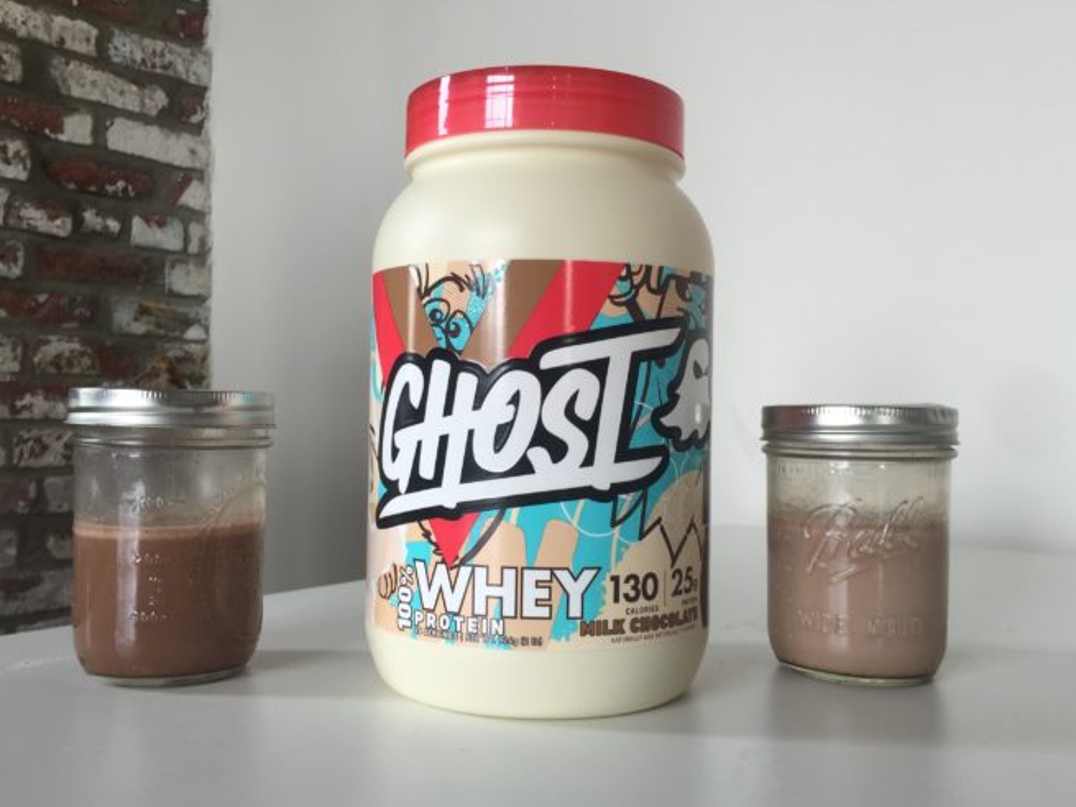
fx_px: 1057
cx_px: 516
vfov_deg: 41.8
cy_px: 398
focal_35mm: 34
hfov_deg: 53.9
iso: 32
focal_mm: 4.15
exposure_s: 1/60
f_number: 2.2
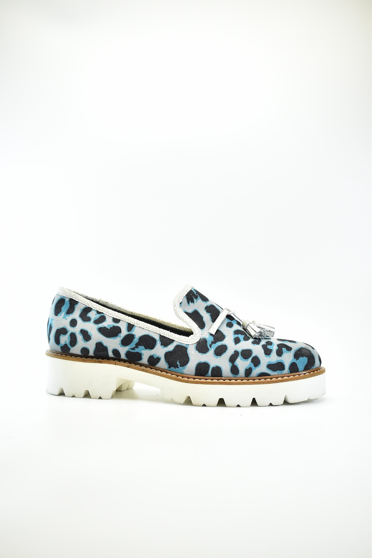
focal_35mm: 36
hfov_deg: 36.9
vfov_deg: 53.1
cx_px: 186
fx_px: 558
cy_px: 279
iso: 1600
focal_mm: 24
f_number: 5.6
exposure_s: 1/500
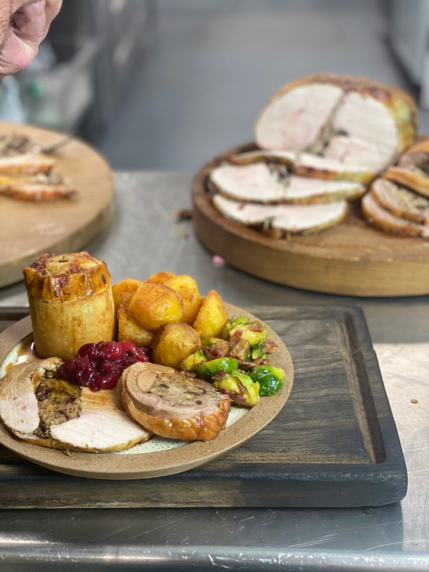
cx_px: 214
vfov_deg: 36.8
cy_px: 286
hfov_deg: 28.0
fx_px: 859
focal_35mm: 52
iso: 125
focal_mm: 6
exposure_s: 1/100
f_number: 2
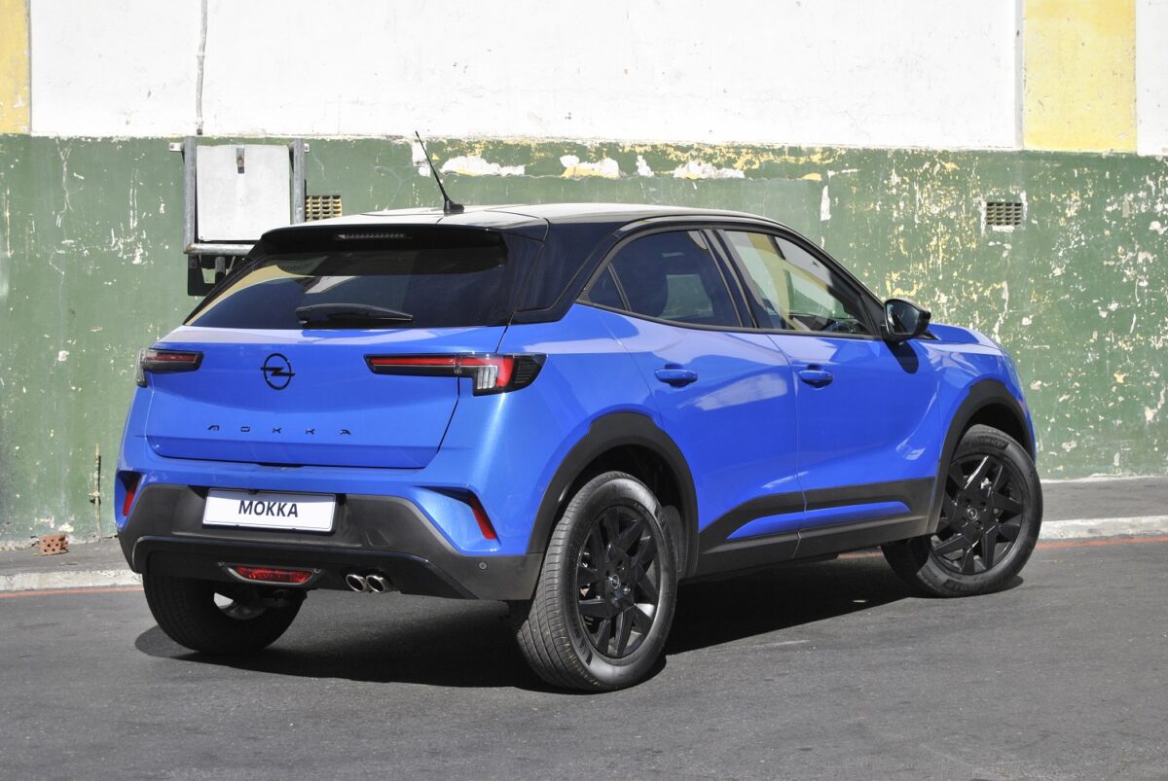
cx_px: 584
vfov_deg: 16.6
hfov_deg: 24.6
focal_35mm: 82
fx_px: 2680
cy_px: 390
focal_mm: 55
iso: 180
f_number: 5.6
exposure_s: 1/1000
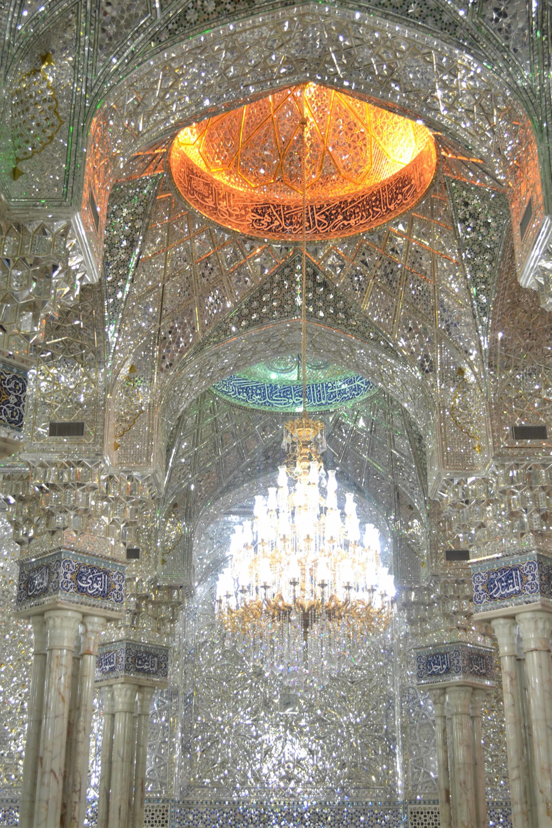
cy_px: 414
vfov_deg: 45.0
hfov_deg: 30.9
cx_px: 276
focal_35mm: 44
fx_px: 1000
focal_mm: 29
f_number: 5
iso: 400
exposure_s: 1/15
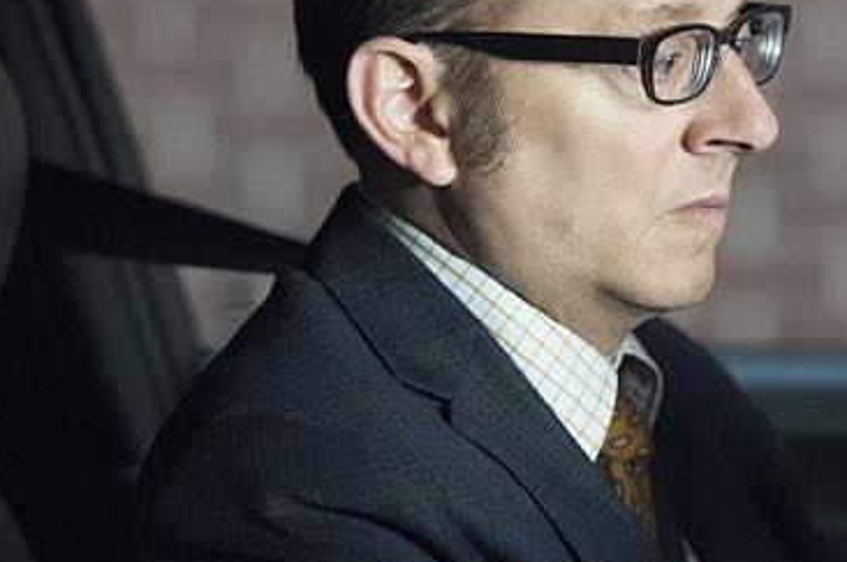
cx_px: 521
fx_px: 6297
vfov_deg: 5.1
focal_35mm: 268
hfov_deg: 7.7
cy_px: 99
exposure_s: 1/640
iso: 12800
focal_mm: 140
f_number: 2.8
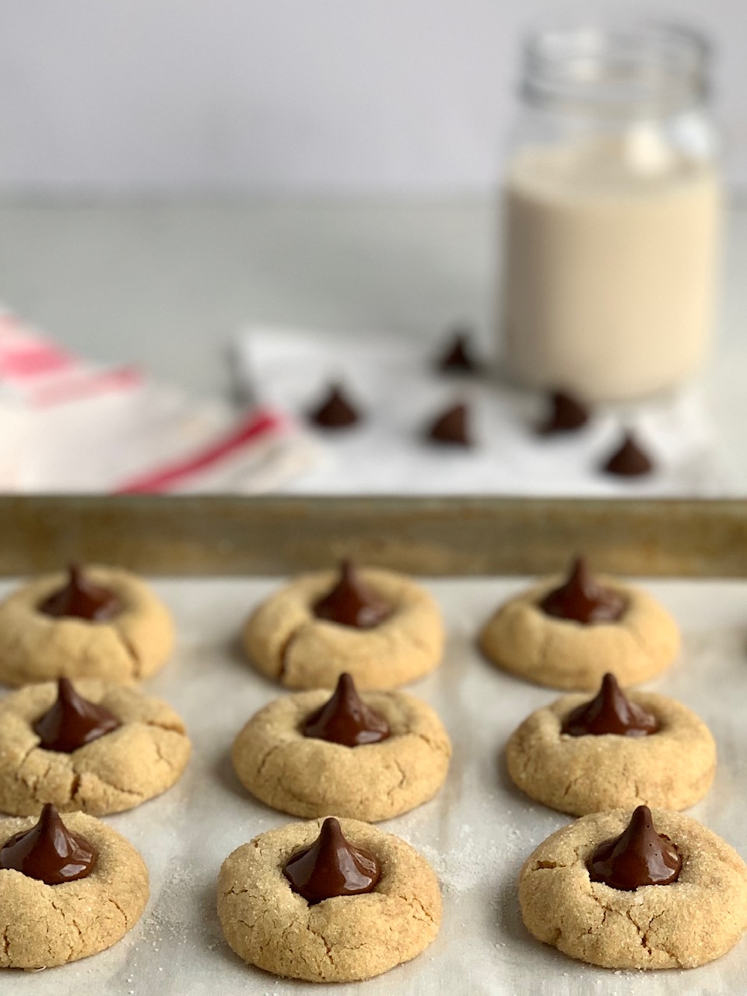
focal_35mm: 52
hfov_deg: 28.0
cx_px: 374
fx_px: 1496
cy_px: 498
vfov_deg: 36.8
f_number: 2.4
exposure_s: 1/122
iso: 64
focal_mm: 6
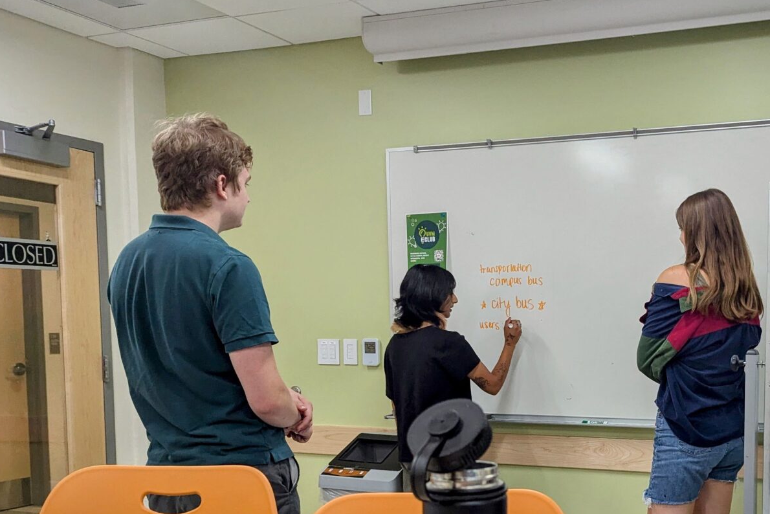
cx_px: 610
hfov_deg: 44.3
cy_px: 402
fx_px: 898
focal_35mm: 42
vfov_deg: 31.2
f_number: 1.85
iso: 369
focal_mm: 6.81
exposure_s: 1/314
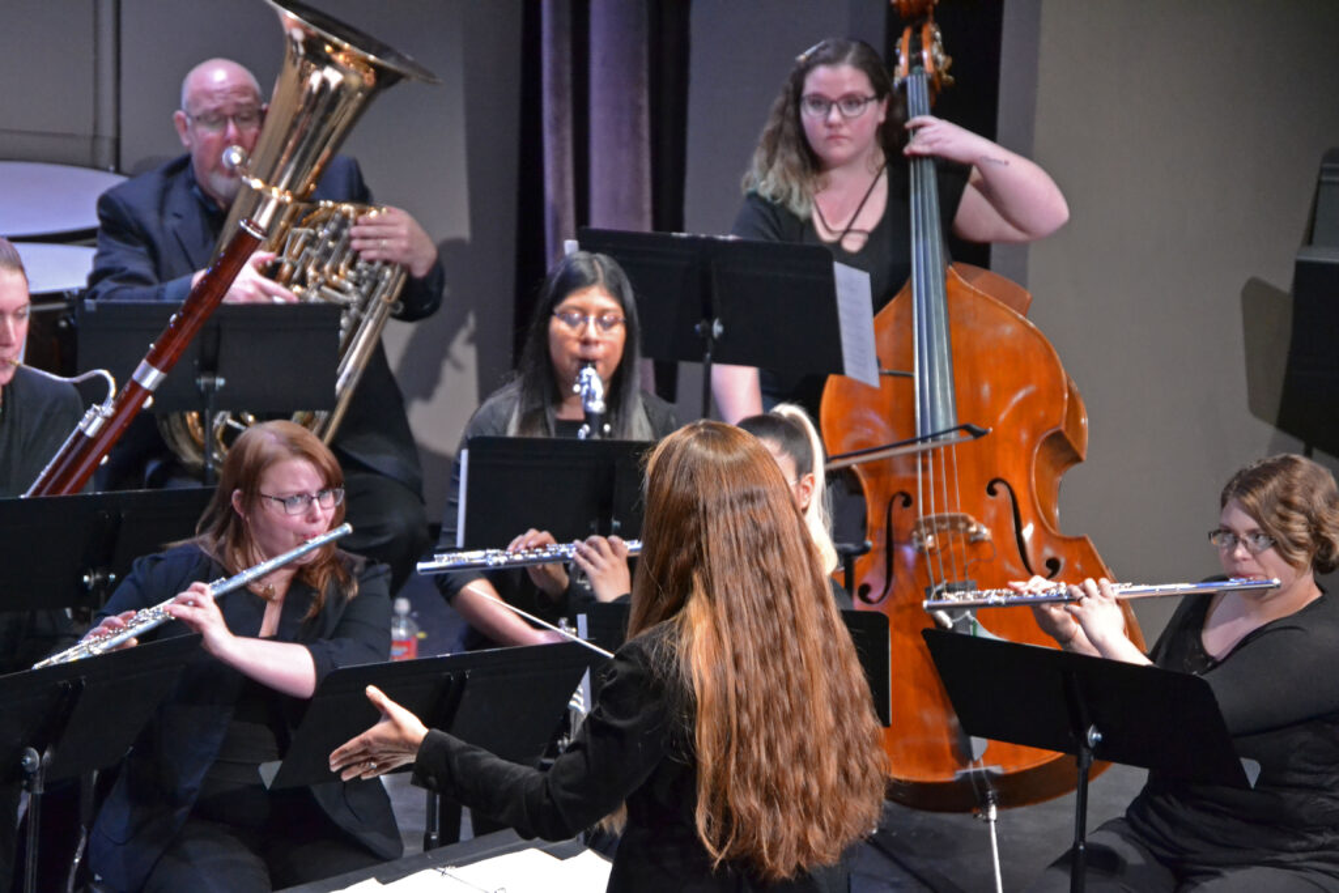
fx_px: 6974
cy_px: 446
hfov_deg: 11.0
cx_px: 670
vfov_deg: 7.3
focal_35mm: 188
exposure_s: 1/125
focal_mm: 125
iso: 3200
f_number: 4.8
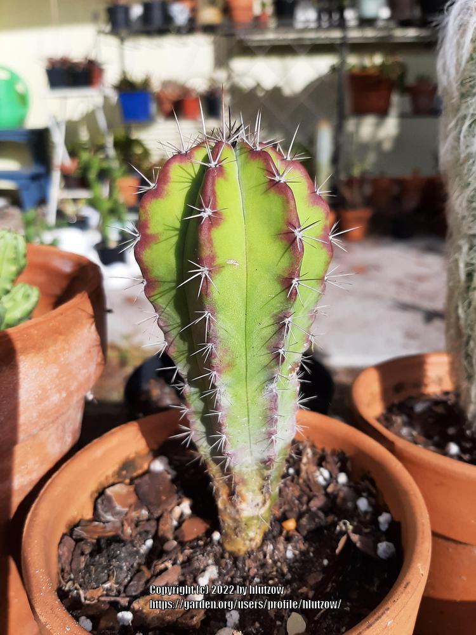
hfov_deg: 53.1
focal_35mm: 26
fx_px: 477
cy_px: 318
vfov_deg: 67.3
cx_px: 238
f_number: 1.7
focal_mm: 3.93
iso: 40
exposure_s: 1/3891
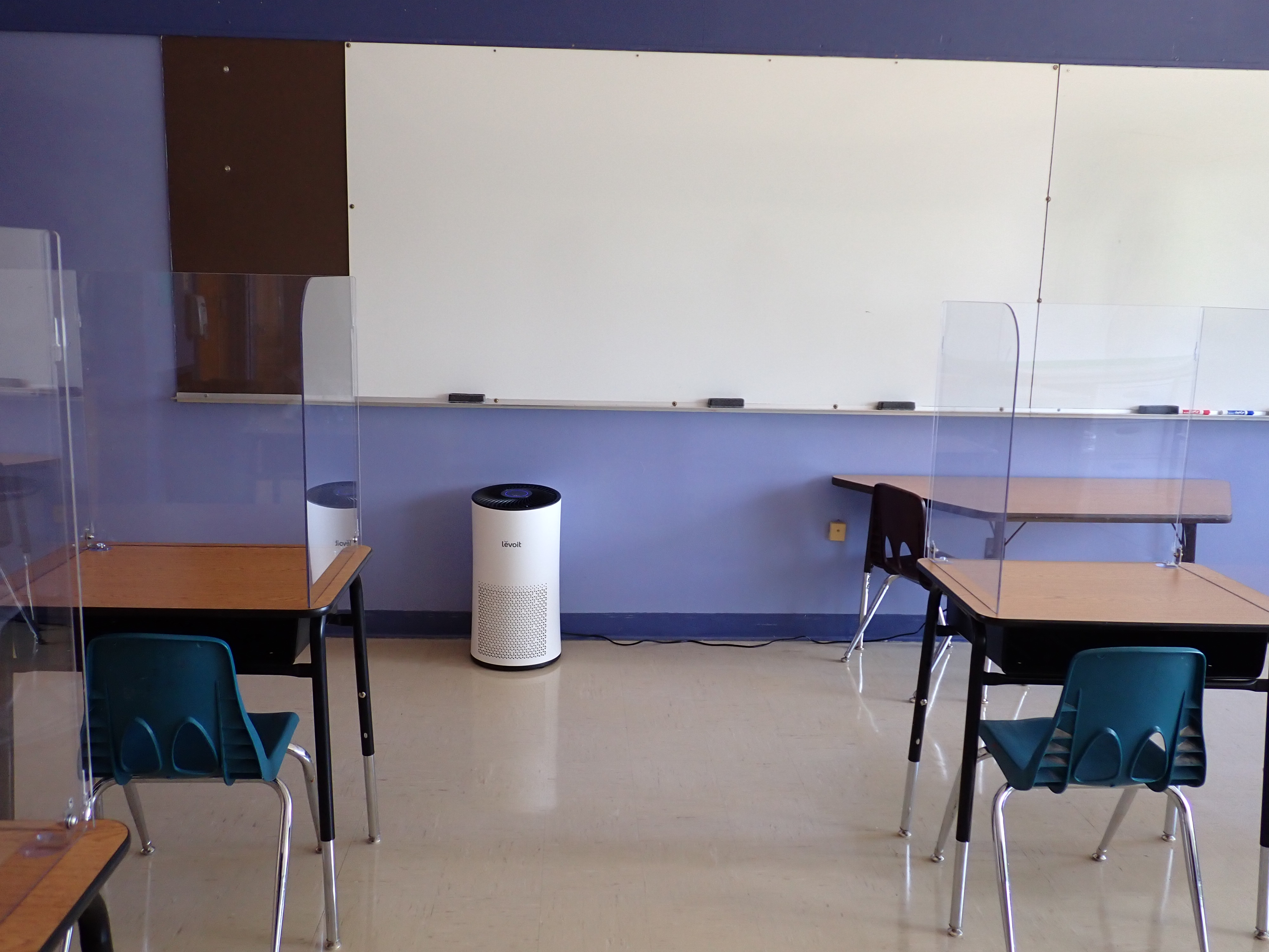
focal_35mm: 30
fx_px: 1100
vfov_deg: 46.8
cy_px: 476
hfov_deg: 60.0
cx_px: 634
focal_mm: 5.4
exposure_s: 1/80
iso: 200
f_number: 2.3
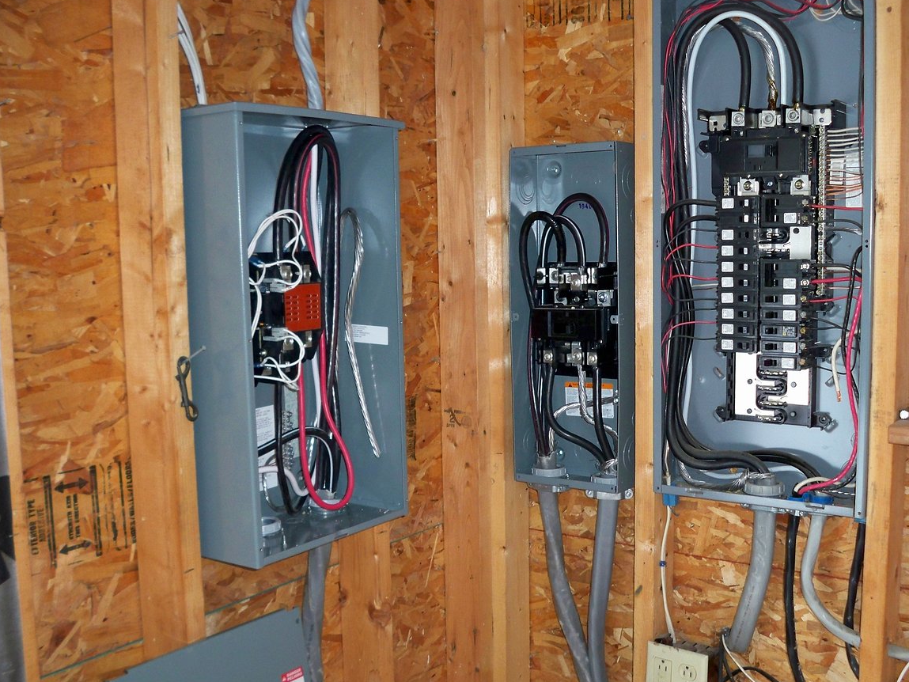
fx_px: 1024
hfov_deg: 47.8
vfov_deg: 36.8
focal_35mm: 39
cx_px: 491
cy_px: 343
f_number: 3.1
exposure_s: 1/30
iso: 200
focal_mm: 6.3
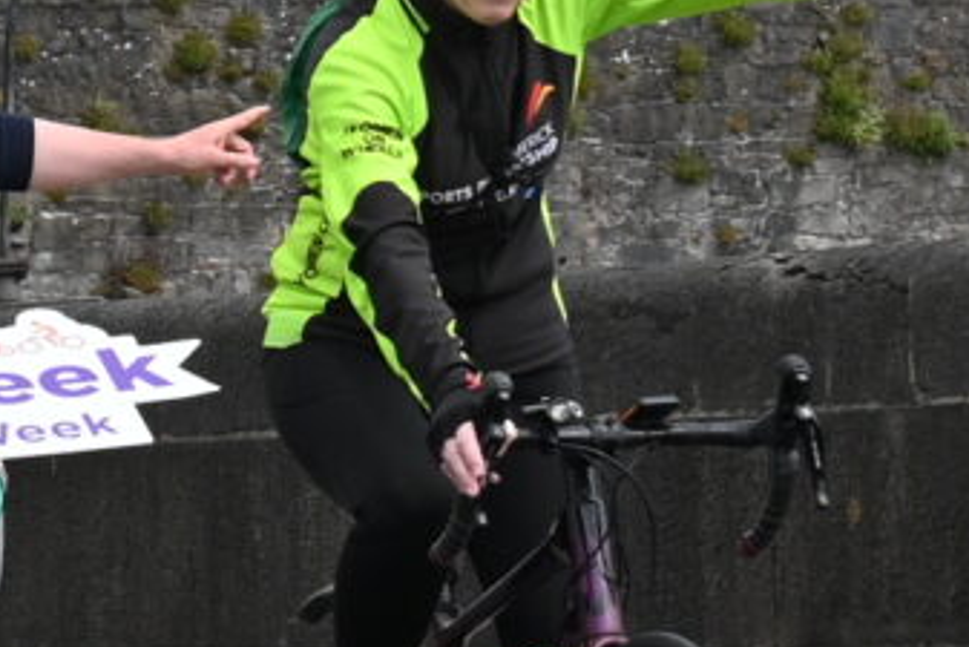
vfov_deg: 2.2
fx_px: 16560
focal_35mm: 615
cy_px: 263
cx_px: -1162
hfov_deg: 3.3
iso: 100
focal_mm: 54
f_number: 6.3
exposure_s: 1/320
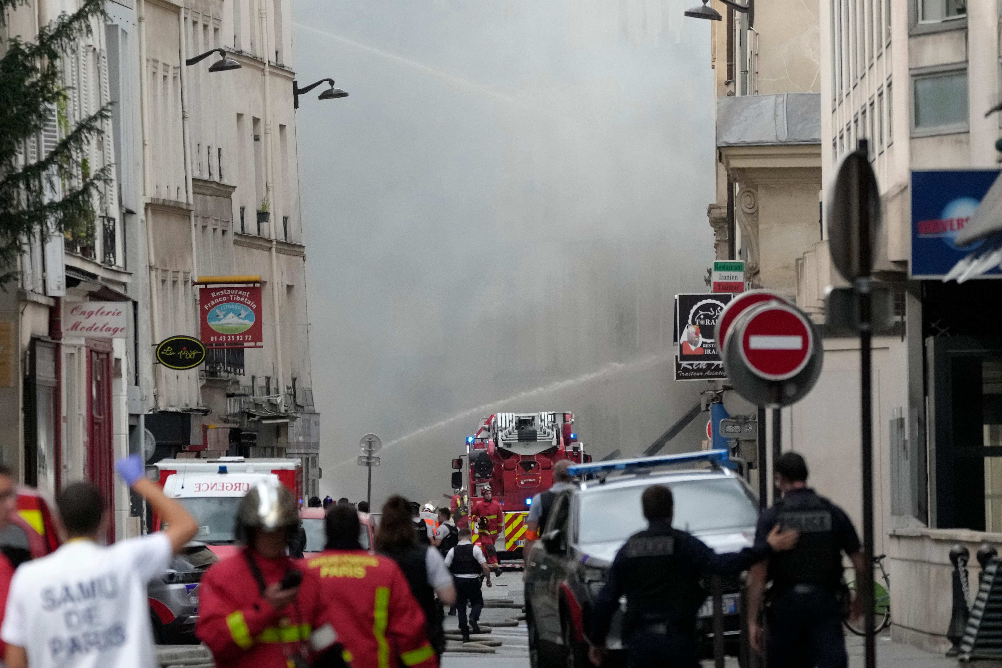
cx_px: 501
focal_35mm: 366
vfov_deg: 3.8
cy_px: 334
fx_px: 10186
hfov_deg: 5.6
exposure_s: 1/5000
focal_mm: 244
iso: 3200
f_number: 6.3
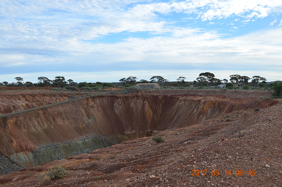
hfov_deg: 49.6
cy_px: 94
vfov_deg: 34.0
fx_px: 305
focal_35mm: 39
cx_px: 141
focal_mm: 26
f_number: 8
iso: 200
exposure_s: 1/250
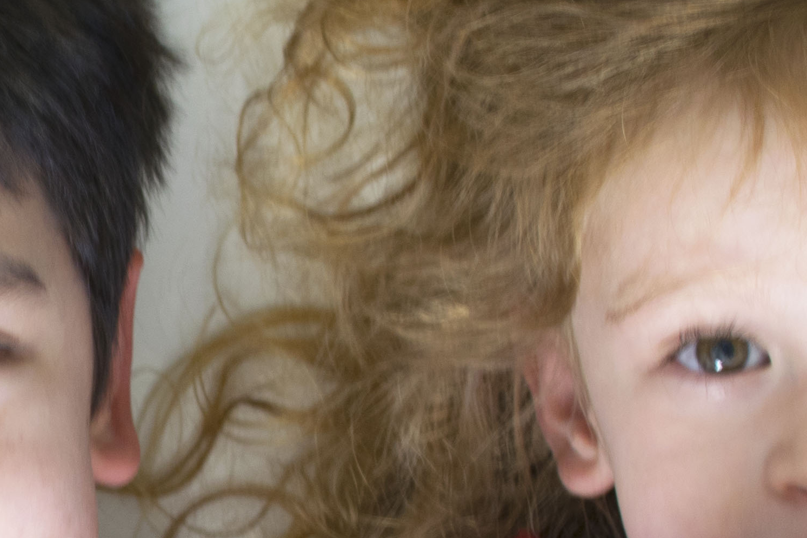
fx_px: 4729
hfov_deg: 9.7
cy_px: 665
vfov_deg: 6.5
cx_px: -49
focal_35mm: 211
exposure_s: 1/10
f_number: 4
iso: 200
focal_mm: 35
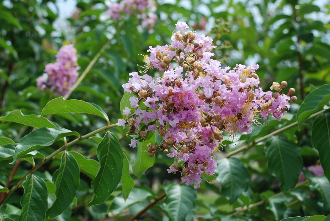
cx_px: 163
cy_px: 109
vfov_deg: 20.1
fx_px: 624
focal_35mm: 68
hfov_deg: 29.6
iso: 100
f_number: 6.3
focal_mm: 44
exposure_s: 1/160
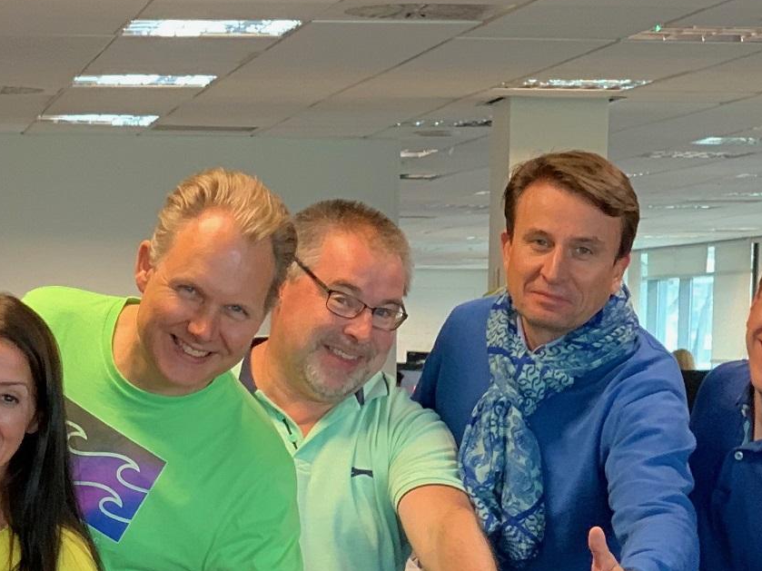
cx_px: 163
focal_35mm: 150
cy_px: 781
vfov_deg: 9.7
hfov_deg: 13.1
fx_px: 3301
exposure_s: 1/50
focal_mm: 6
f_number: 2.4
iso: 125
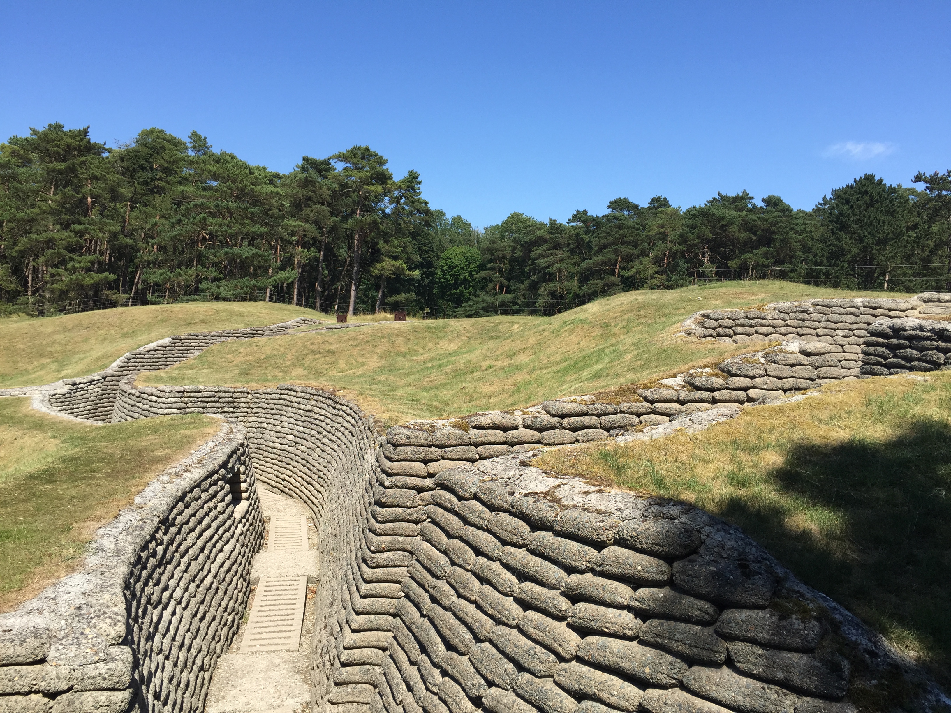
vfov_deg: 48.2
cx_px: 476
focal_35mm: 29
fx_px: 797
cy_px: 356
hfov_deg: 61.7
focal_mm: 4.15
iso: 32
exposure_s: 1/1464
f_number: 2.2
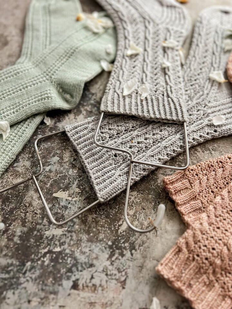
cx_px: 116
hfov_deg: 53.1
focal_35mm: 26
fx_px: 232
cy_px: 154
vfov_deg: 67.3
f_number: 1.5
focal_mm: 5.7
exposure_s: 1/80
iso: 125
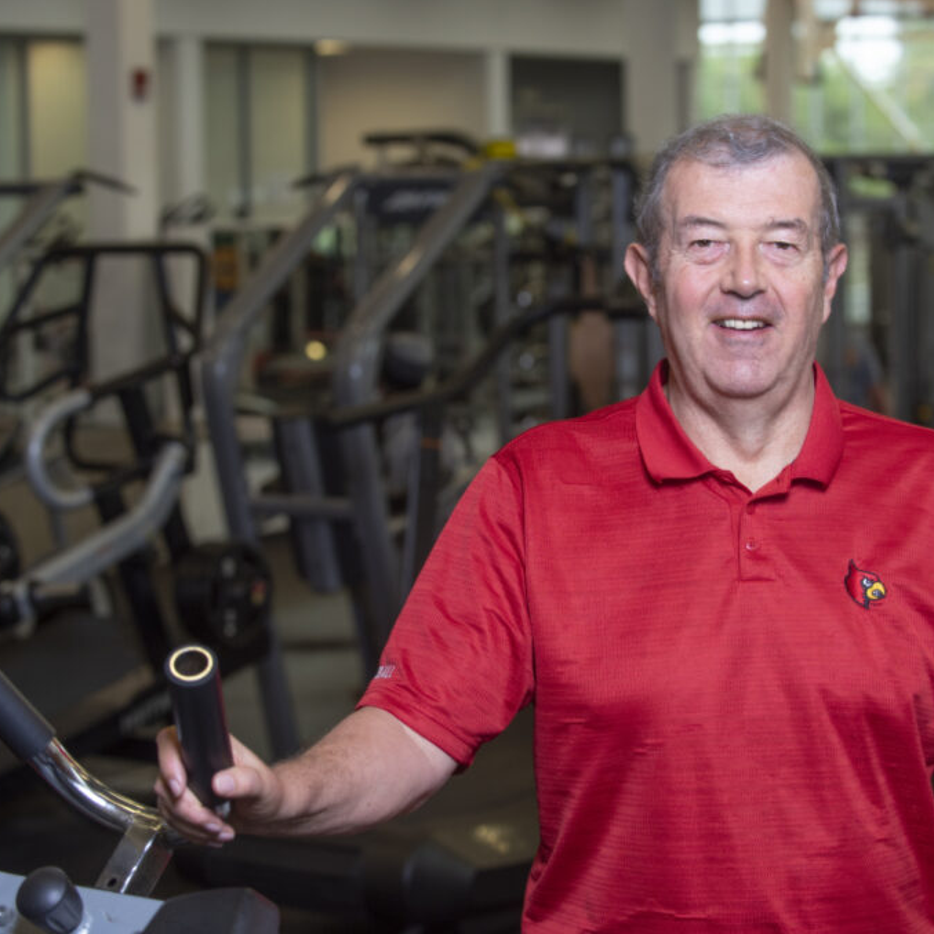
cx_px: 531
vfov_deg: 19.3
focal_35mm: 90
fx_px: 2747
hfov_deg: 19.3
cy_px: 468
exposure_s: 1/160
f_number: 4.5
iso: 800
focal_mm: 70
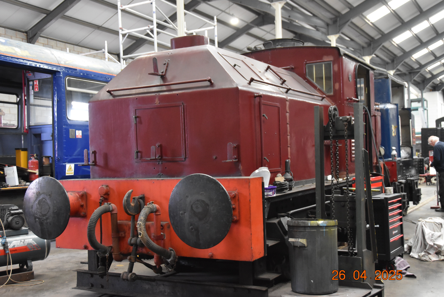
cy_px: 148
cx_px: 222
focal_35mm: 42
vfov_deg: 31.9
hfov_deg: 46.4
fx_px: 518
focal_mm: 28
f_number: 4
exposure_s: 1/60
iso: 2500
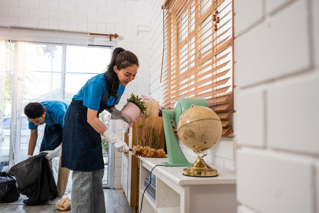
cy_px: 106
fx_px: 292
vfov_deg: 40.0
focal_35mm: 33
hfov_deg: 57.2
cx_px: 160
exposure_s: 1/400
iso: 320
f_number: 2.8
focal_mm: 33
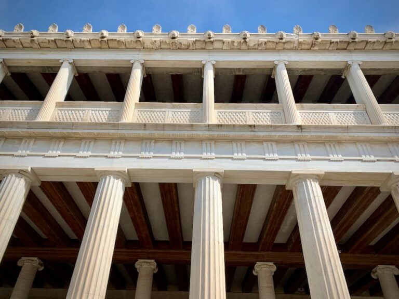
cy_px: 150
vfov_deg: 53.1
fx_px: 300
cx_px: 200
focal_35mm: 26
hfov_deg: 67.3
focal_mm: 4.25
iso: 25
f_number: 1.8
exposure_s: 1/2755
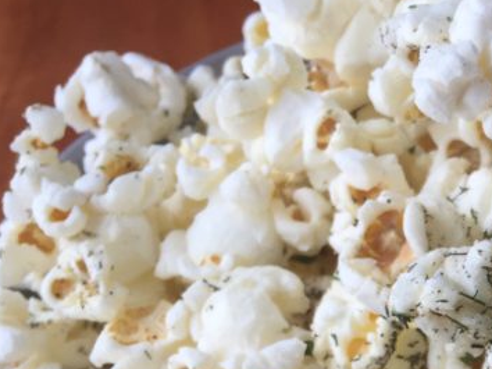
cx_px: 678
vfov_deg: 15.6
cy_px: 452
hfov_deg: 19.5
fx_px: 1293
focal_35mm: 91
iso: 32
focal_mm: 4.15
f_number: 2.2
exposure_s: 1/60
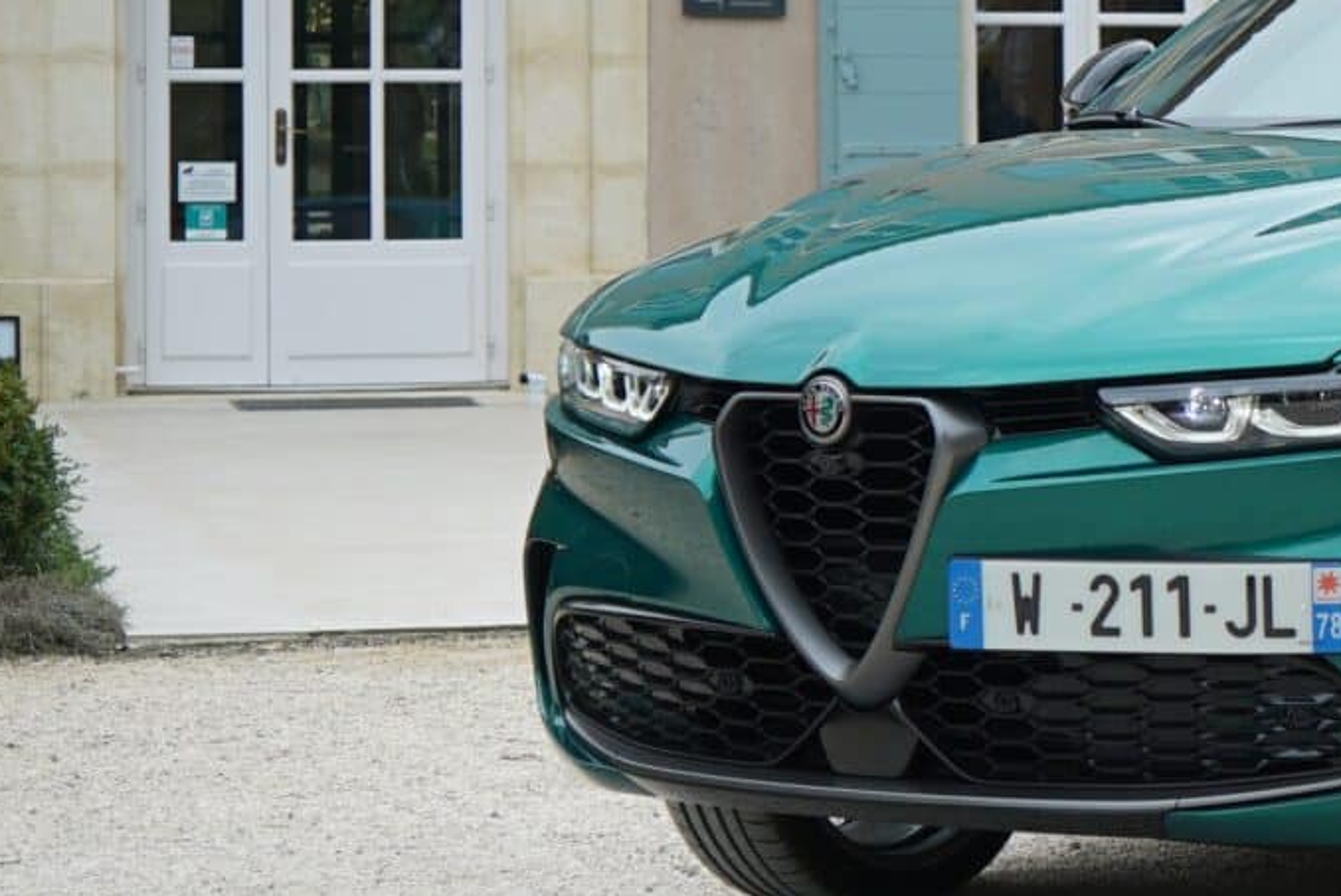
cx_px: 1934
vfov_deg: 8.9
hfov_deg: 12.7
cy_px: 214
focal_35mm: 154
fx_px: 5740
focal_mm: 51
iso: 100
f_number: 4.5
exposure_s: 1/160
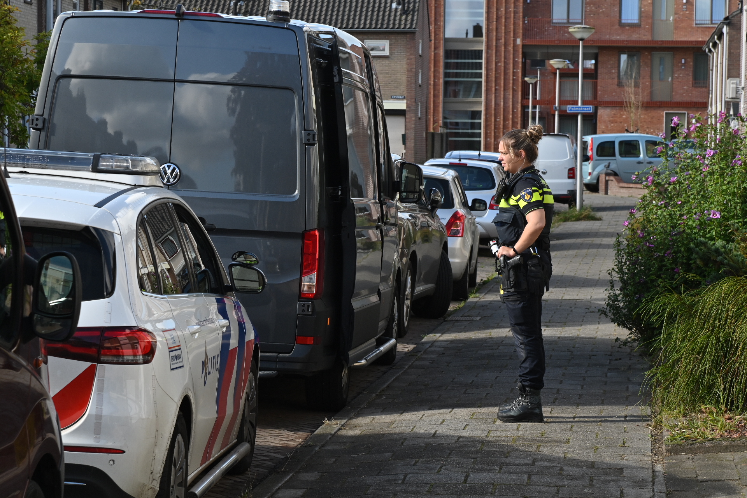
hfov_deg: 17.1
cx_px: 374
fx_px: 2490
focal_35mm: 120
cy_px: 249
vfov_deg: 11.4
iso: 400
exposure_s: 1/200
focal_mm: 120
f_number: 13
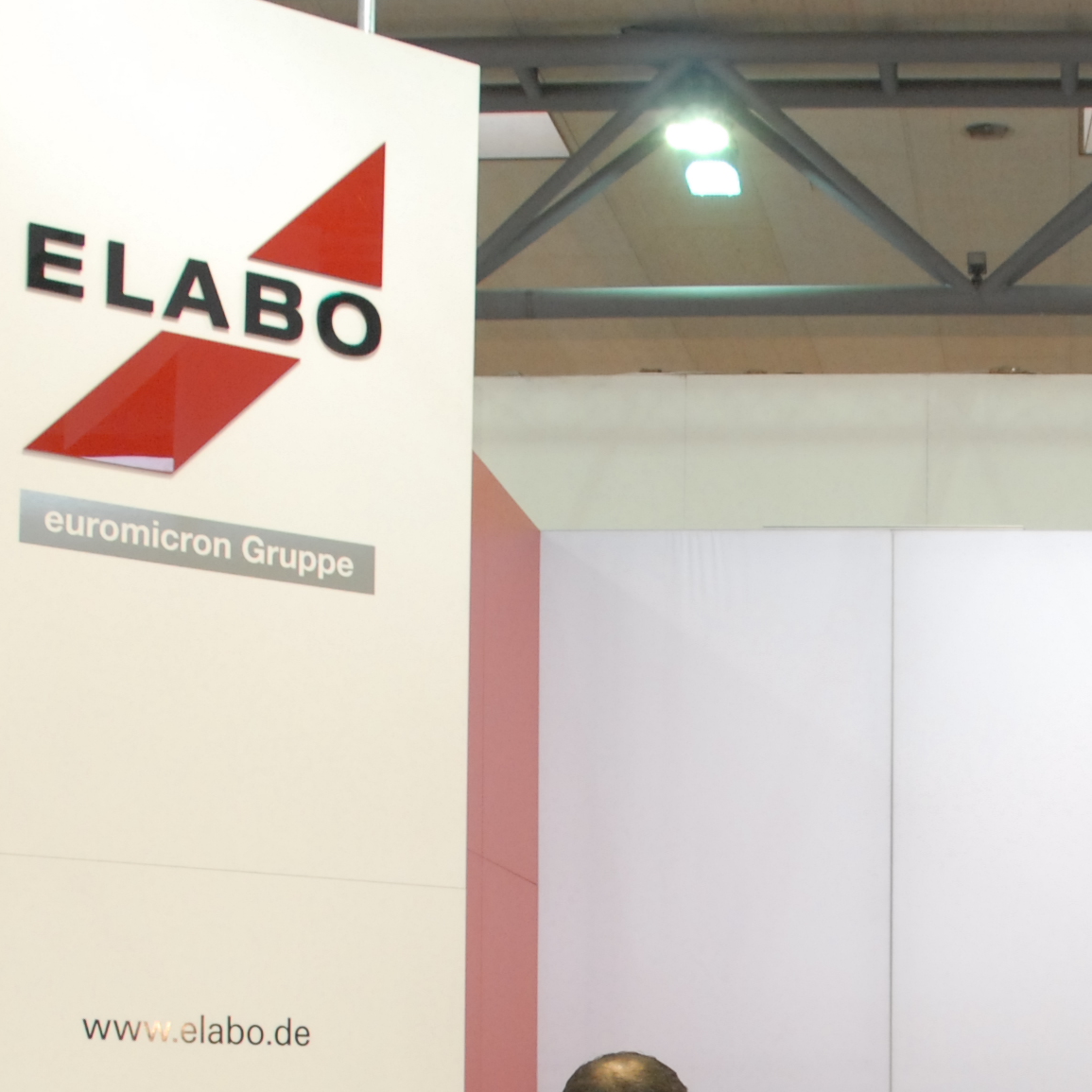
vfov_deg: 21.5
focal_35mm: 77
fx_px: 2748
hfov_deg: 21.8
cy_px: 1146
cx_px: 1056
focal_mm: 18
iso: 640
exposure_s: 1/80
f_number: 5.6
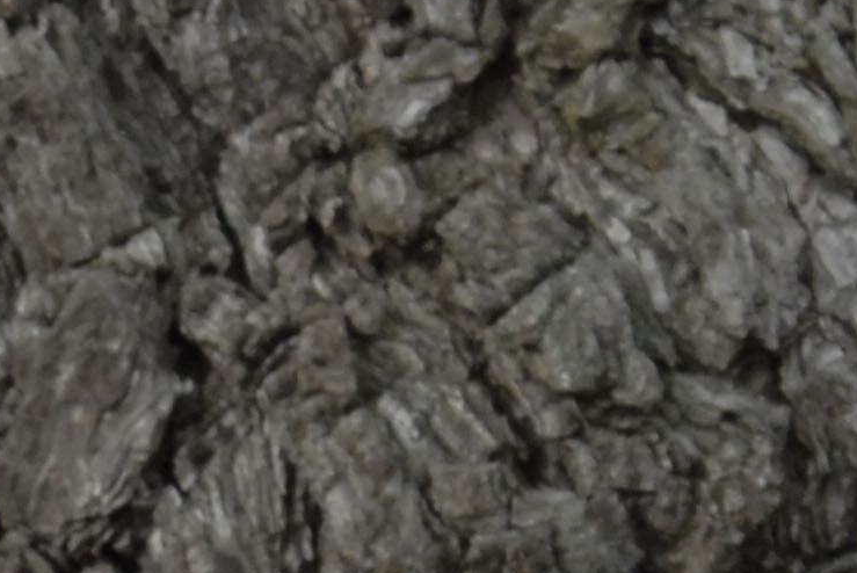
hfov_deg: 3.3
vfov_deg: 2.2
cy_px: 995
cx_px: 63
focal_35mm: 629
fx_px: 14985
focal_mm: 80
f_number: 7.1
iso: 400
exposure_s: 1/200
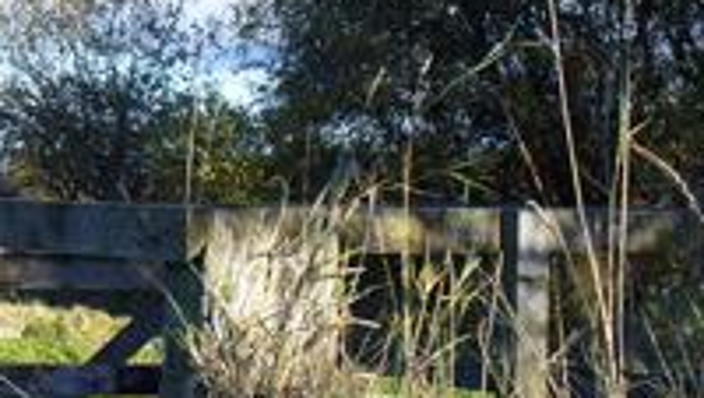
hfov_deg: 19.2
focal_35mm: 104
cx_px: -164
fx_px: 1943
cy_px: 155
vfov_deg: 11.7
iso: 80
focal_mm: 6.1
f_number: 5.6
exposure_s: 1/125
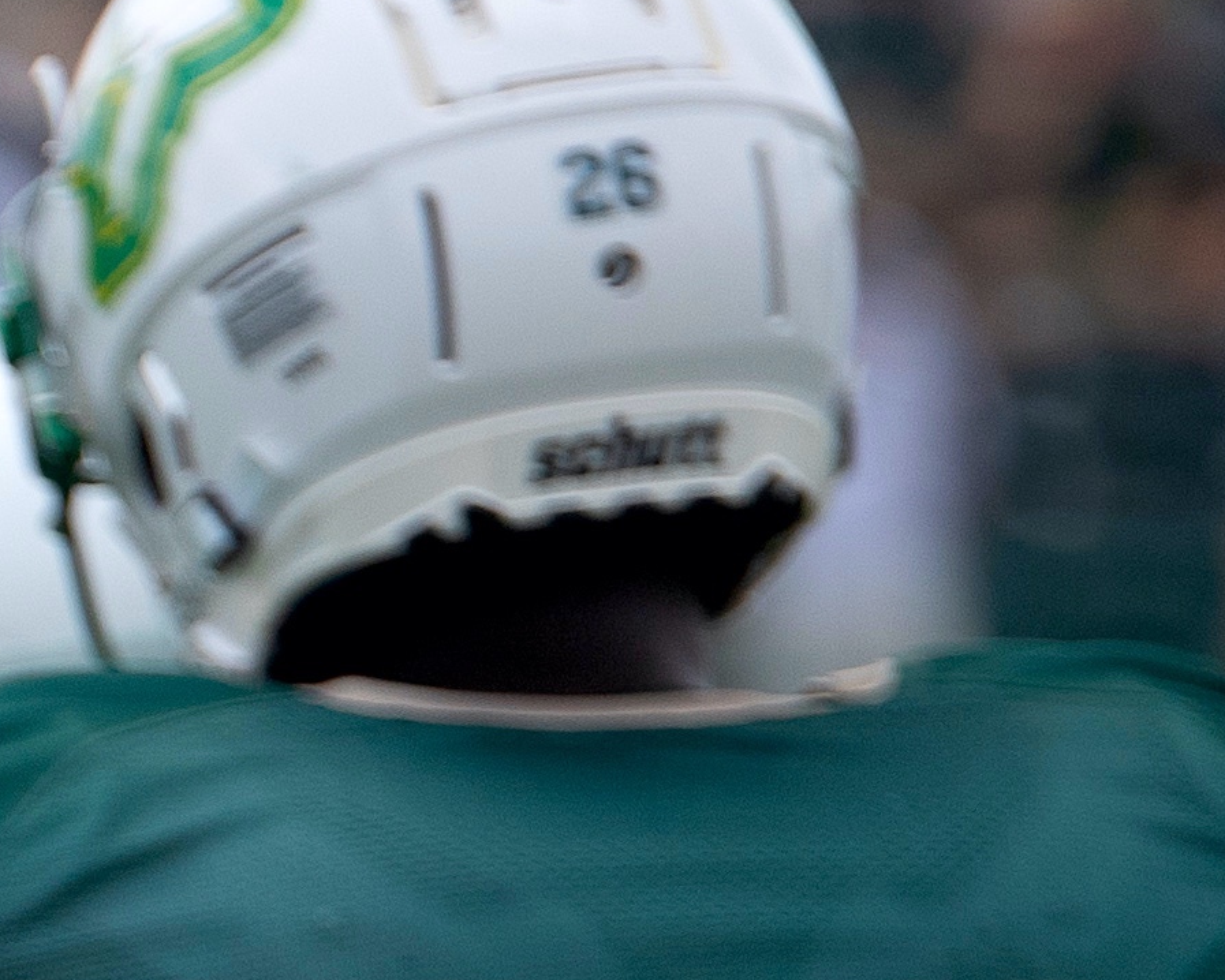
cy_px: 1000
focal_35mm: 1039
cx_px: -2282
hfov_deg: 1.9
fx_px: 37677
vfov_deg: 1.5
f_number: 2.8
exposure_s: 1/4000
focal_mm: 165
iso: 320
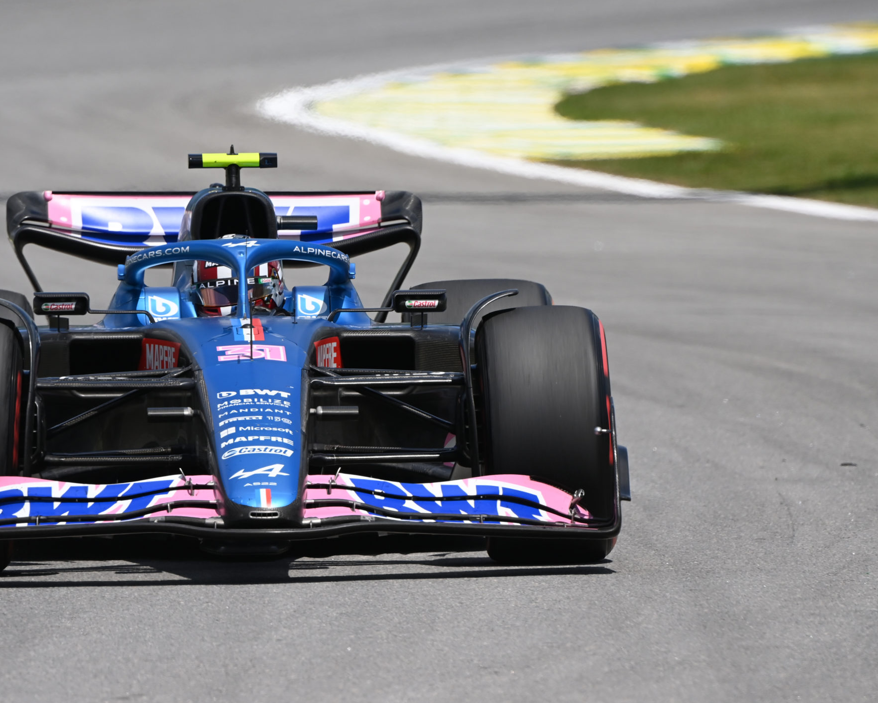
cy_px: 352
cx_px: 299
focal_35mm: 764
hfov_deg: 2.5
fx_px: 19854
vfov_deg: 2.0
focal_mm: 560
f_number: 9
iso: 400
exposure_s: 1/1600
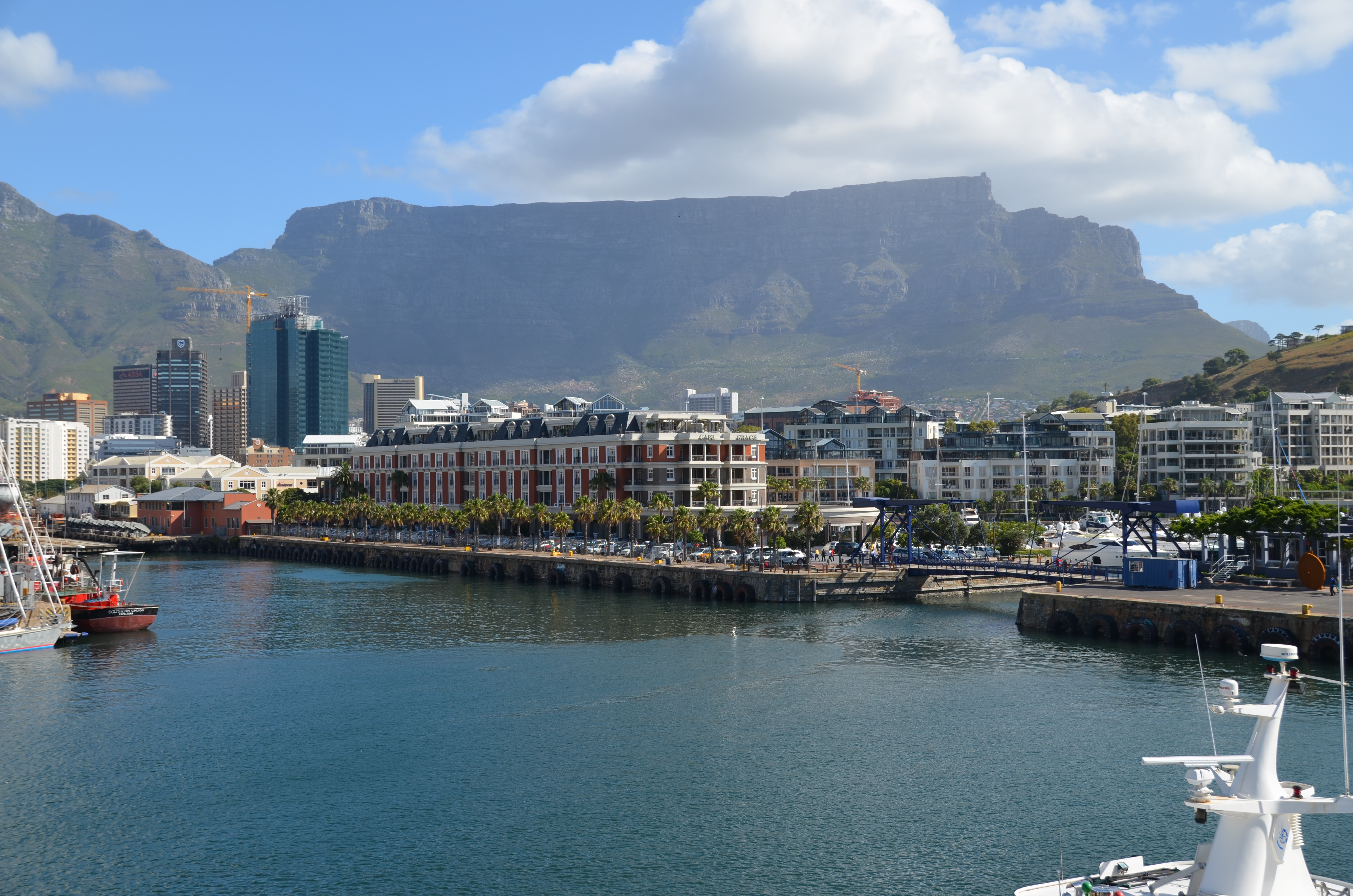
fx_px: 1631
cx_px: 676
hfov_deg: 45.0
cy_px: 448
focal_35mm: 44
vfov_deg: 30.7
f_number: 9
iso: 100
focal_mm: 29
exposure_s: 1/320
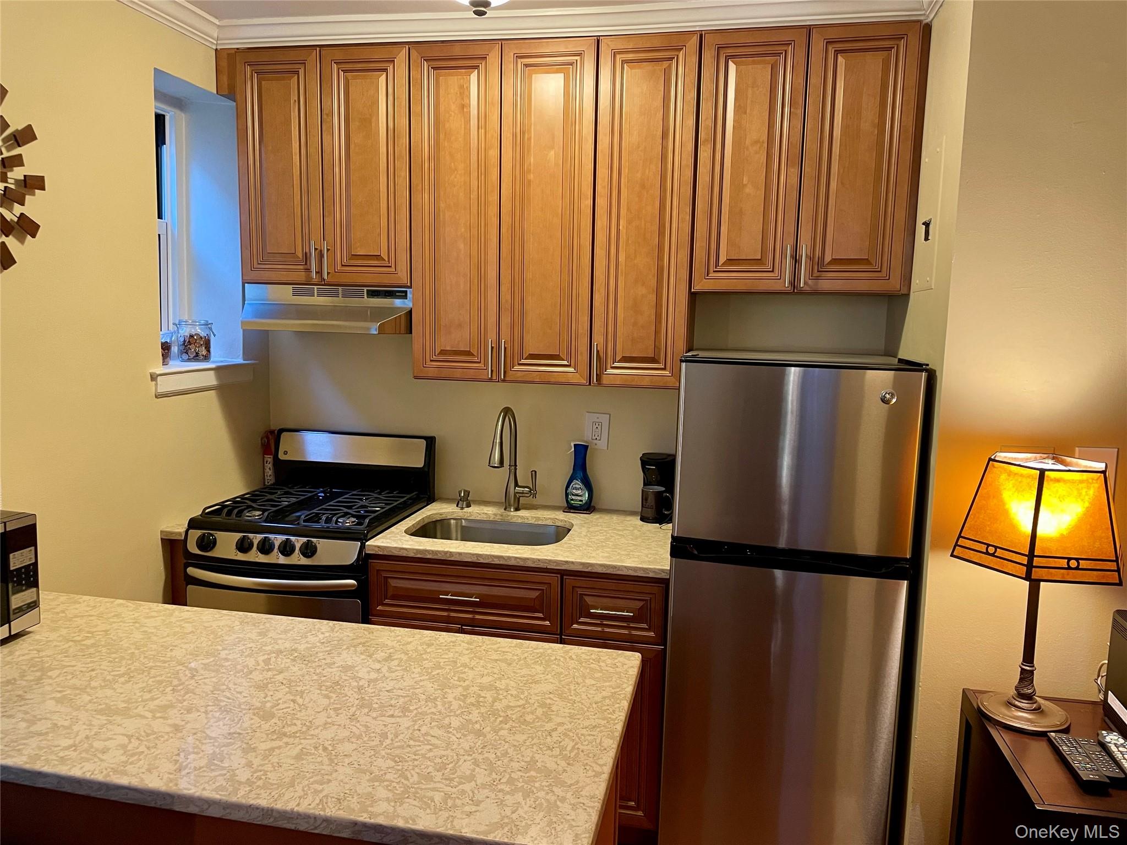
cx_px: 564
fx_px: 846
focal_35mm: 26
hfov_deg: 67.3
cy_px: 422
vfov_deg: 53.1
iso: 200
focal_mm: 4.2
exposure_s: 1/60
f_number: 1.6
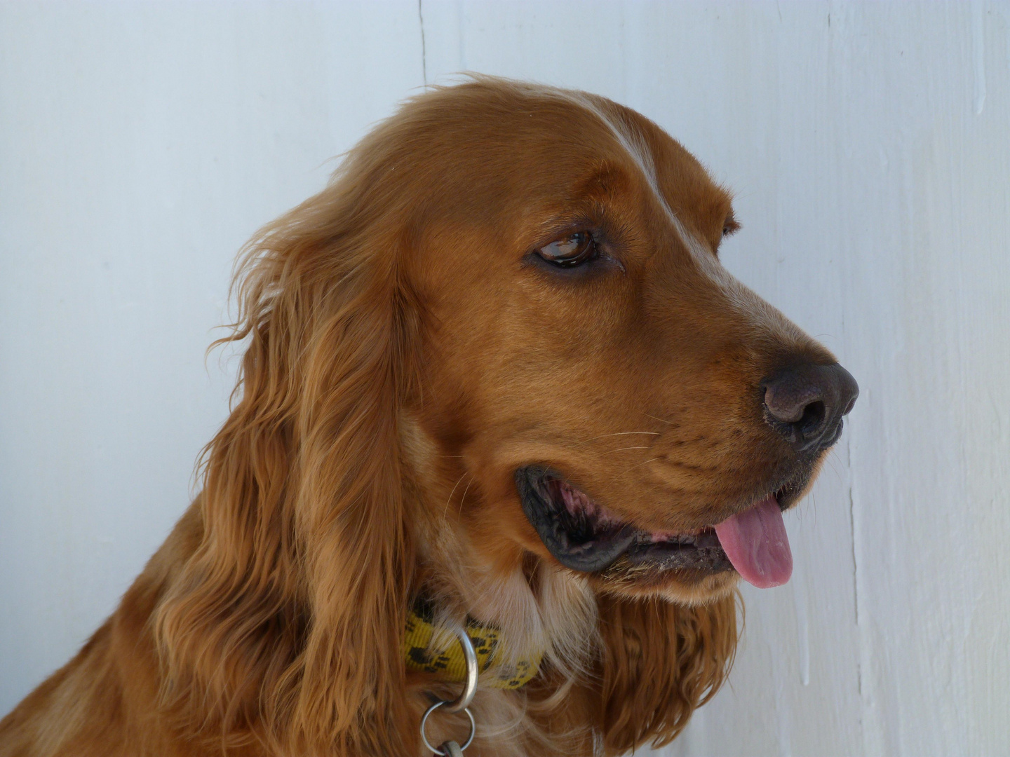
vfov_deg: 11.6
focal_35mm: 128
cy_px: 378
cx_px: 505
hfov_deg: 15.4
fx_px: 3735
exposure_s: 1/500
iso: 100
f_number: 3.6
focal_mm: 23.1
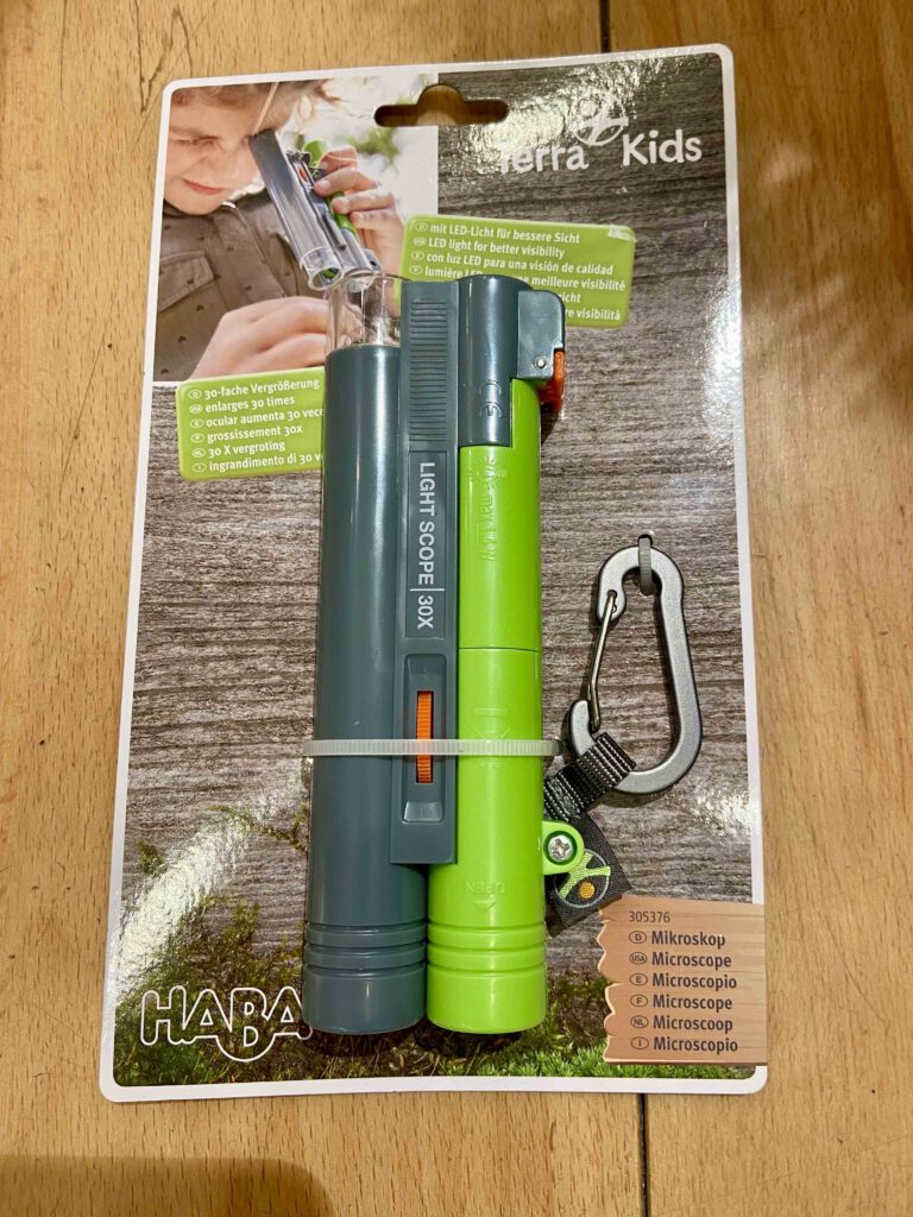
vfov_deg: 67.3
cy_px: 608
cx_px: 456
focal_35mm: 26
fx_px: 914
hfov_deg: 53.1
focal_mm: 4.25
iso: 100
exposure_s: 1/50
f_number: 1.8
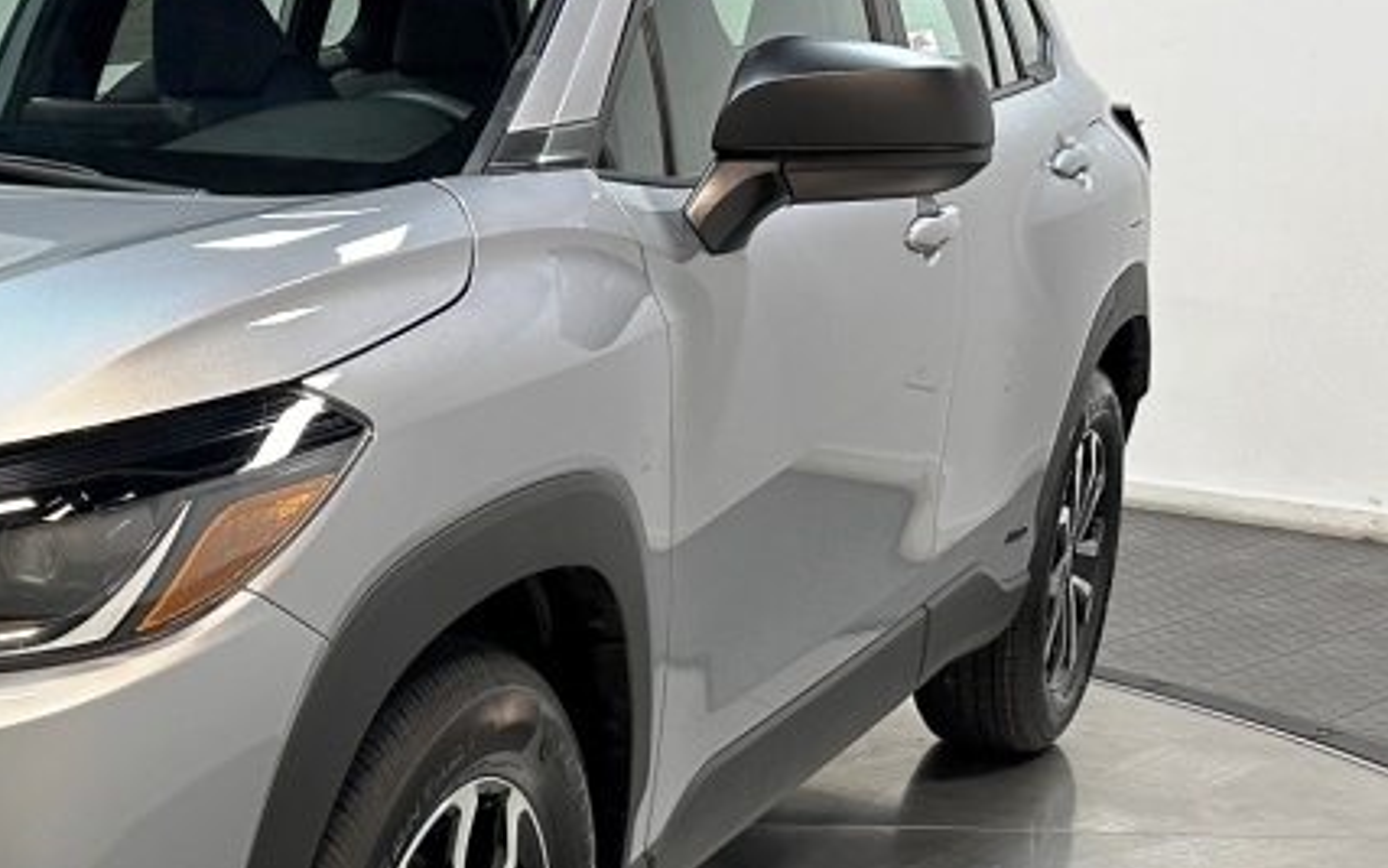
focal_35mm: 61
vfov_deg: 21.0
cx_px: -36
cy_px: 735
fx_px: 2308
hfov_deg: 30.8
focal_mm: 6.86
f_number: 1.78
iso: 250
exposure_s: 1/60
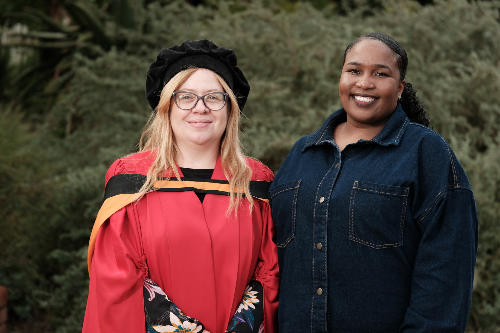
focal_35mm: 143
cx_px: 250
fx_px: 1986
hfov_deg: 14.3
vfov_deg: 9.6
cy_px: 166
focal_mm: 95
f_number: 4.5
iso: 200
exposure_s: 1/160
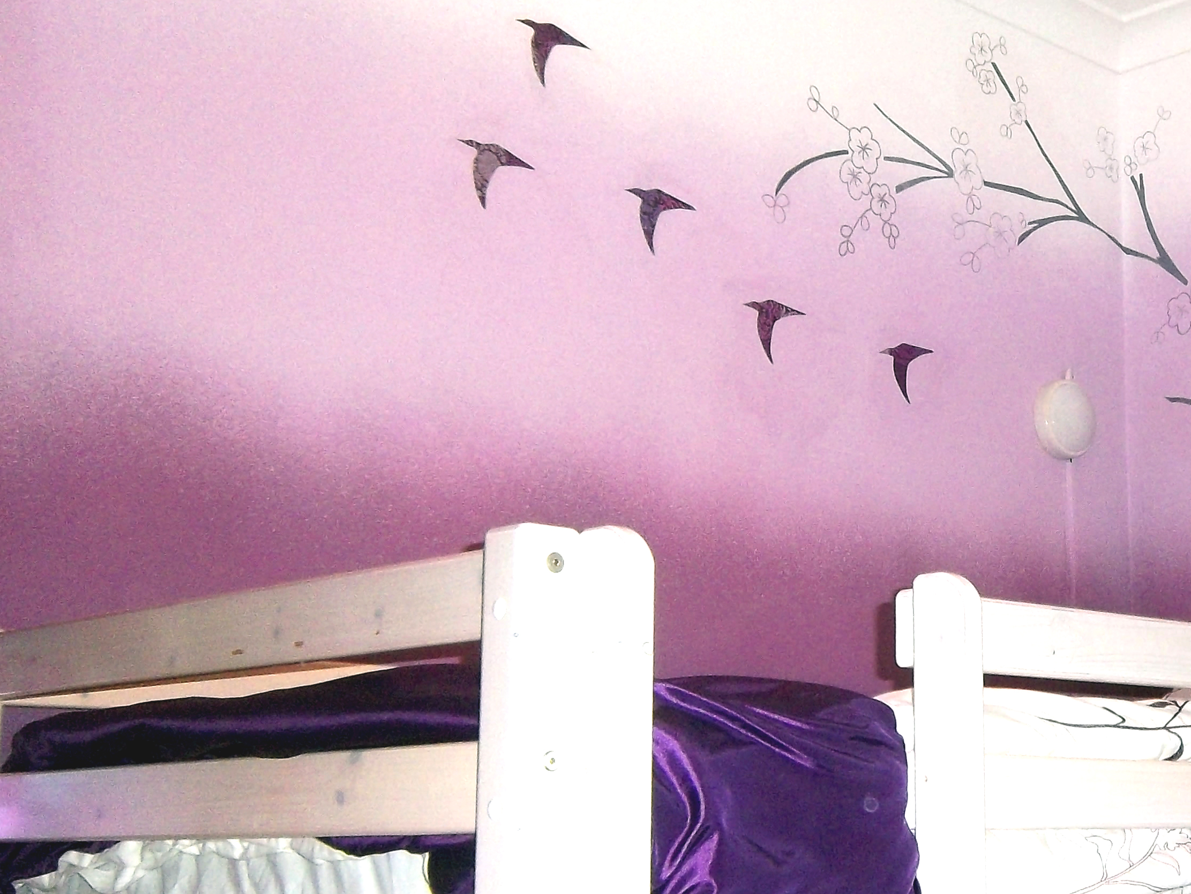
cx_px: 1018
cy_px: 539
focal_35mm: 54
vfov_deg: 27.0
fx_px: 1858
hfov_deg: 34.0
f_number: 3.5
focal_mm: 5.05
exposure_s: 1/30
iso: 160
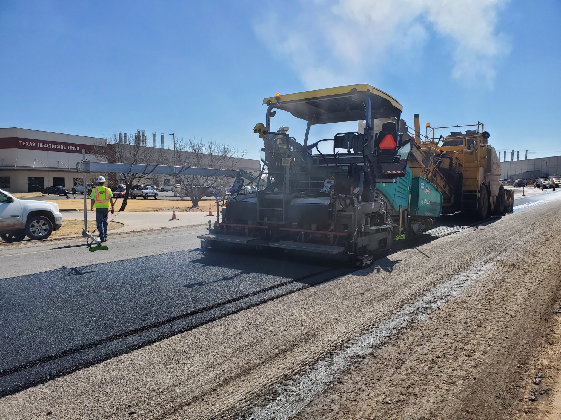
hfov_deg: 67.3
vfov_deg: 53.1
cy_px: 210
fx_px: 421
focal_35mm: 26
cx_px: 280
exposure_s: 1/1994
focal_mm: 4.3
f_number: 2.4
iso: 50
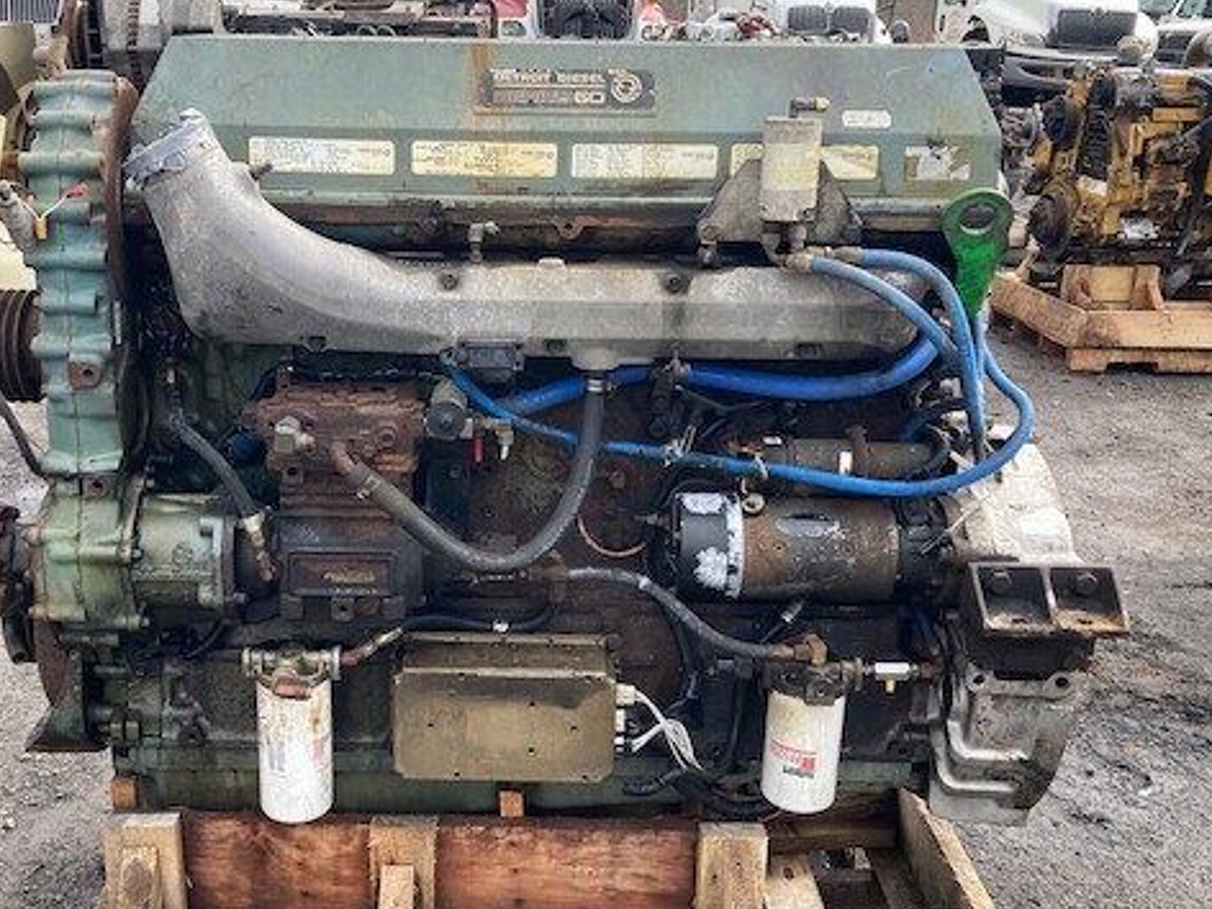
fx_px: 1330
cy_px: 442
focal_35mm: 38
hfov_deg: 48.7
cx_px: 483
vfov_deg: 37.7
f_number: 1.8
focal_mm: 3.99
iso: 20
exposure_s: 1/432
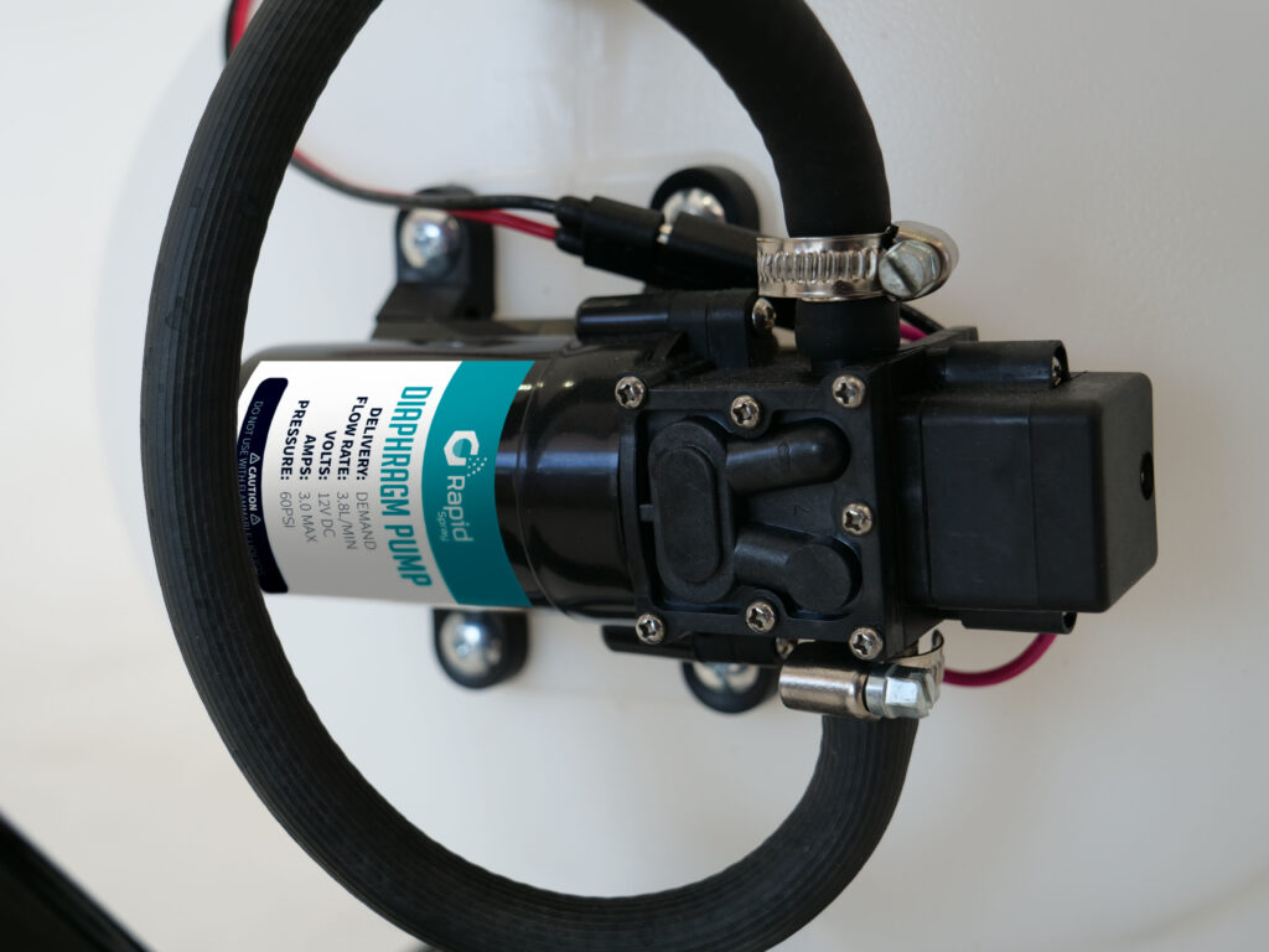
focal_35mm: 50
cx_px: 634
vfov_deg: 29.1
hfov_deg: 38.2
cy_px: 476
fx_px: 1833
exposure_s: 1/60
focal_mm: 25
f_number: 3.5
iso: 200
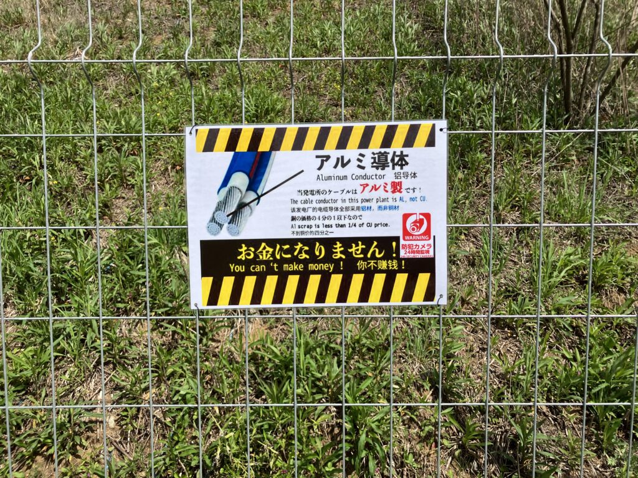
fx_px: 516
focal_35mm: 28
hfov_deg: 63.4
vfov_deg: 49.7
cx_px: 319
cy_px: 239
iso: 32
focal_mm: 3.99
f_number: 1.8
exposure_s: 1/2525
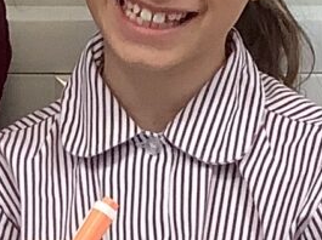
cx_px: 142
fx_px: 2229
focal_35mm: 240
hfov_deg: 8.3
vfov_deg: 6.1
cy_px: 359
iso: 100
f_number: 2.4
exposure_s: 1/60
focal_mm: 3.3
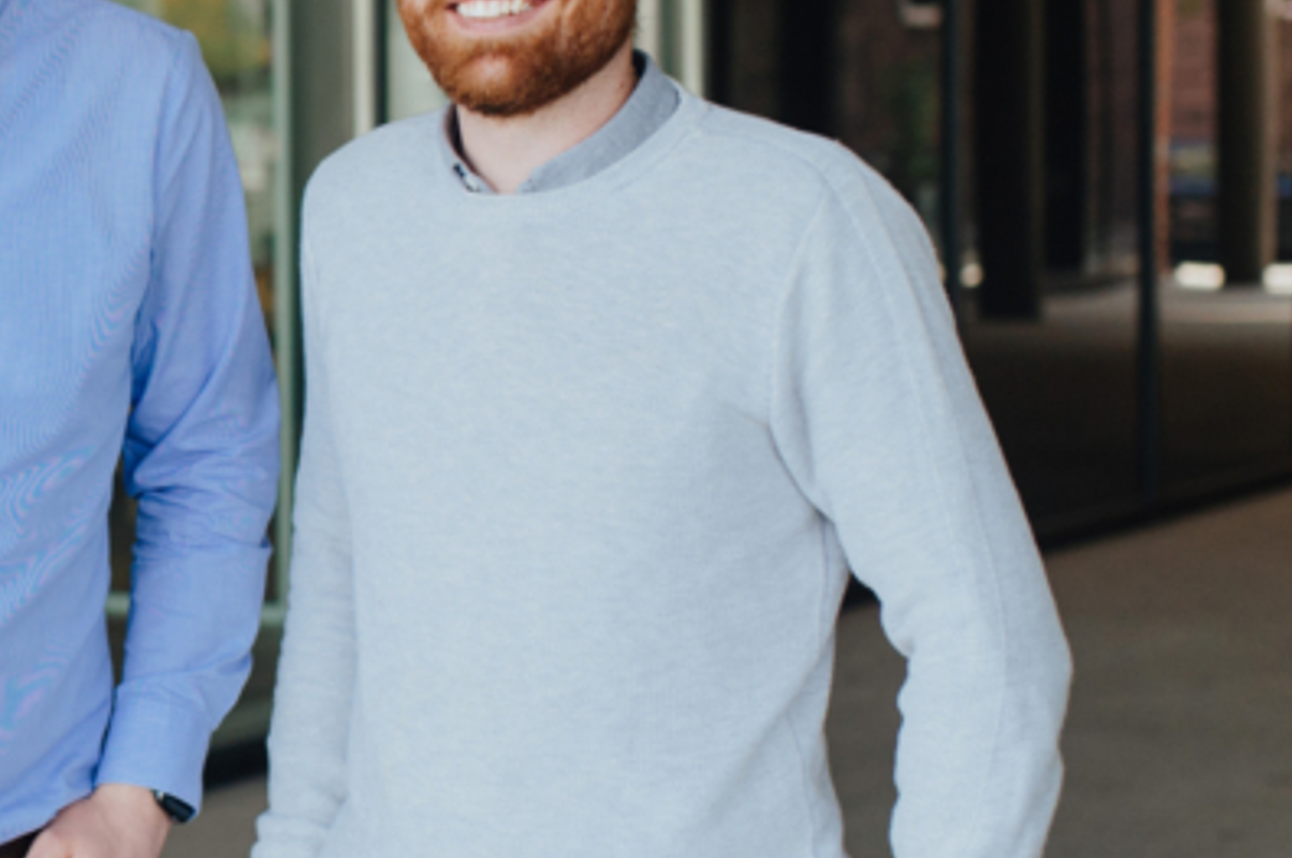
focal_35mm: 106
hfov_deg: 18.4
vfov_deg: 12.9
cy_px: 418
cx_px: -189
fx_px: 3799
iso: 320
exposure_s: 1/640
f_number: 2.2
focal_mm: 35
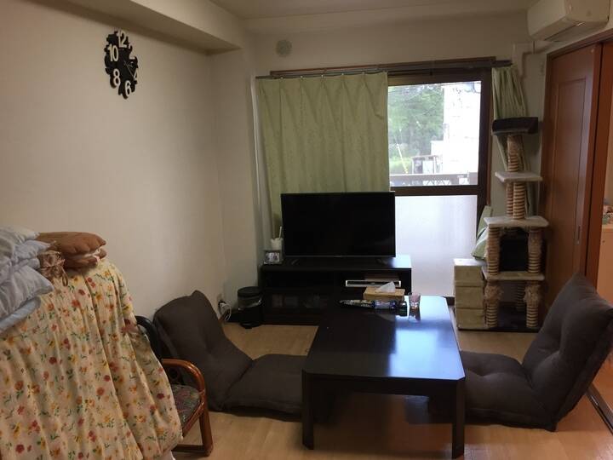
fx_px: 514
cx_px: 306
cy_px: 230
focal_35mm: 29
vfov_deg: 48.2
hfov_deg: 61.7
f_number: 2.2
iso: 40
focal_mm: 4.15
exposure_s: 1/30
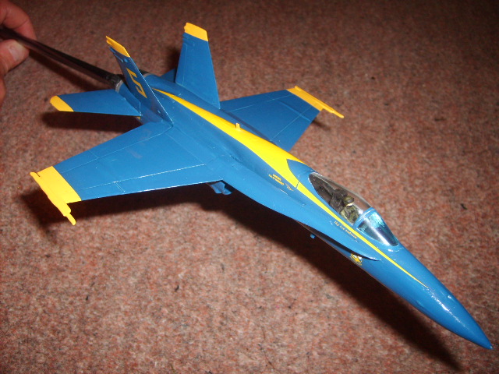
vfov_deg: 40.7
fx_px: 505
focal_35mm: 35
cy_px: 187
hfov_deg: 52.6
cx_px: 250
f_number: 2.8
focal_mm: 5.8
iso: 100
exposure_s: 1/45
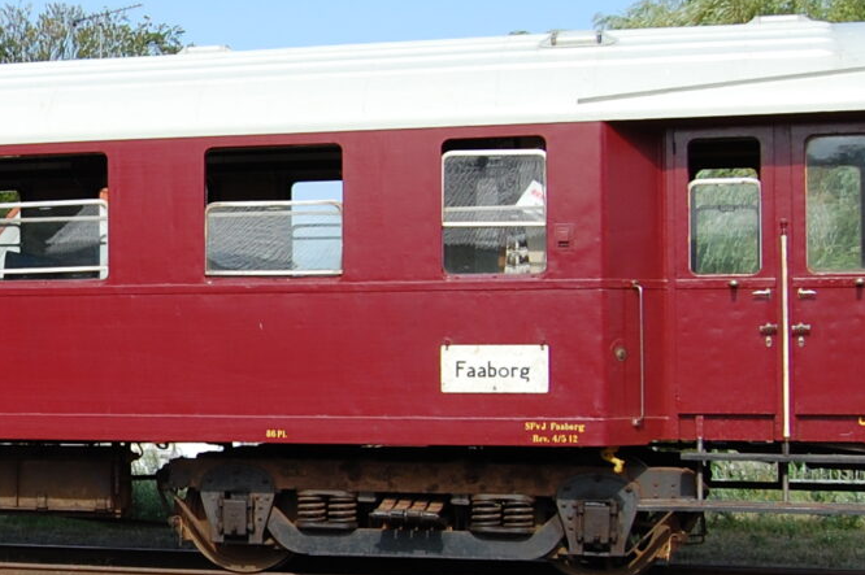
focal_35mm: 83
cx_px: -108
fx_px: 1993
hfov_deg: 22.9
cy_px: 341
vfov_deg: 16.4
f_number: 9
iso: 200
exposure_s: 1/320
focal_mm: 18
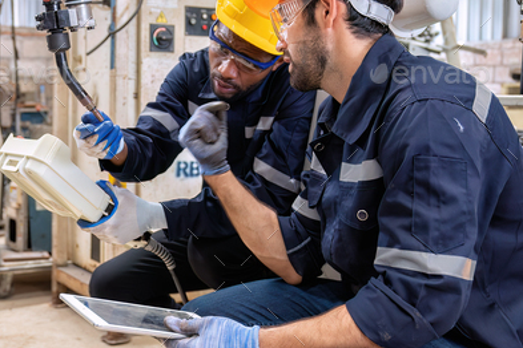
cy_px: 136
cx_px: 226
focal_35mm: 54
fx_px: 784
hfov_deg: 36.8
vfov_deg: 25.0
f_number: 2.8
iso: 400
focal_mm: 24
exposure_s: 1/160
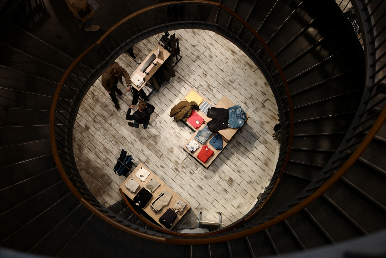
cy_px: 129
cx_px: 193
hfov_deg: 39.6
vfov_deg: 27.0
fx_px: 536
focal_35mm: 50
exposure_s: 1/125
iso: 100
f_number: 2
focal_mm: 50
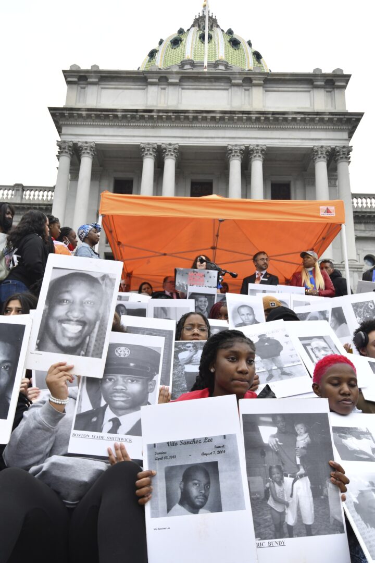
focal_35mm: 30
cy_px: 282
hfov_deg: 43.6
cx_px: 188
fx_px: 469
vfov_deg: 61.9
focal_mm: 20
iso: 500
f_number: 5.6
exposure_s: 1/800
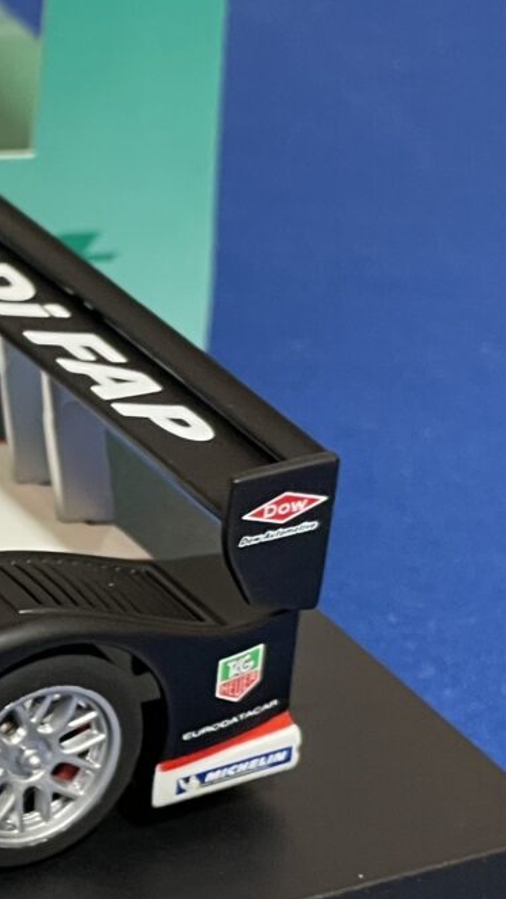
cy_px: 926
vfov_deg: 12.1
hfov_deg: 6.7
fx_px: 4174
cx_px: -598
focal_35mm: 175
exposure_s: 1/60
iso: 160
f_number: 2
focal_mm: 6
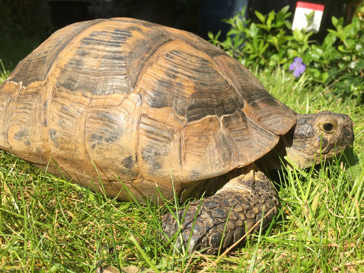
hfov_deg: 51.1
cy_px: 150
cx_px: 211
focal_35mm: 36
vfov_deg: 39.6
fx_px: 379
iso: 25
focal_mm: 4.15
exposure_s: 1/785
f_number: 2.2
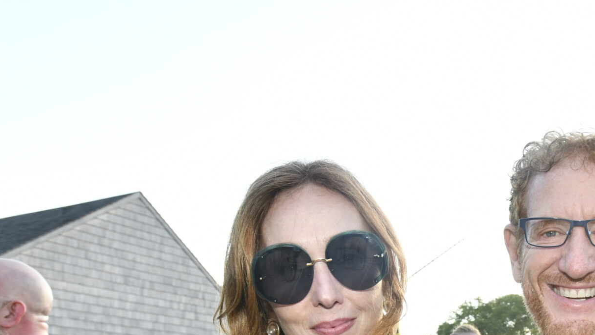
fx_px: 663
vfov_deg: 25.3
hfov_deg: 45.2
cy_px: 410
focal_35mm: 42
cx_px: 501
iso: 800
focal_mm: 19
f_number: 8
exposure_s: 1/250
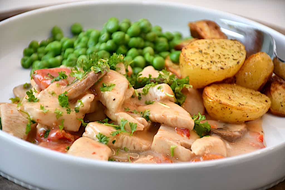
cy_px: 95
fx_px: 1330
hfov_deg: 12.2
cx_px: 142
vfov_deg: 8.2
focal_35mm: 168
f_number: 5.6
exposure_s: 1/60
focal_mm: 112
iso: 360
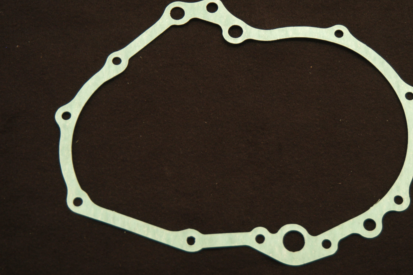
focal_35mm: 106
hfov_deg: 19.3
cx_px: 233
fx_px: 1215
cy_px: 119
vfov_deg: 12.9
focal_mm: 62
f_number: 5.3
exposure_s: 1/80
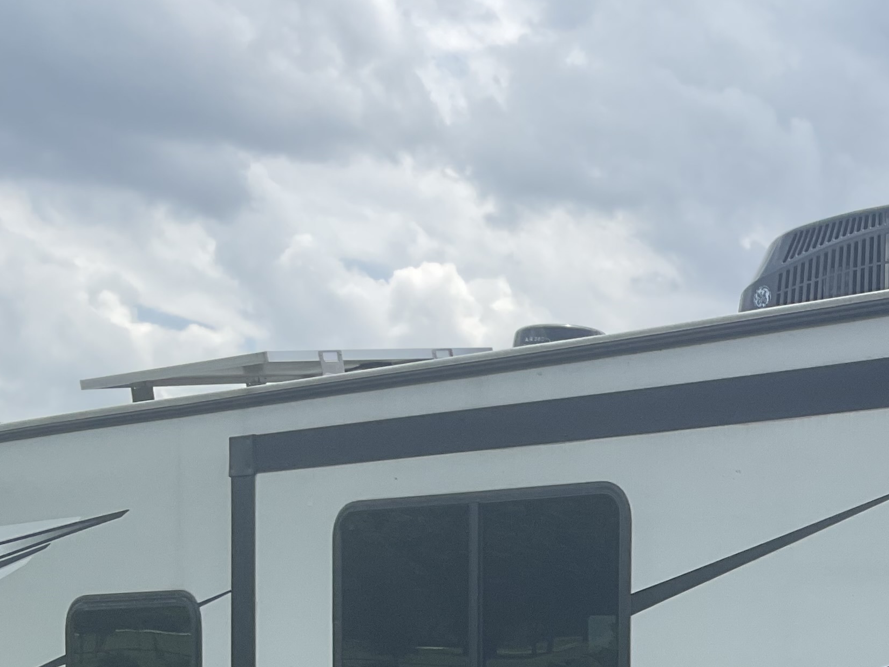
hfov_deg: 25.8
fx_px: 1823
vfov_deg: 19.7
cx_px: 923
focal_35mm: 71
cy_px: 762
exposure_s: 1/1984
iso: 16
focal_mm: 3
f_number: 1.8
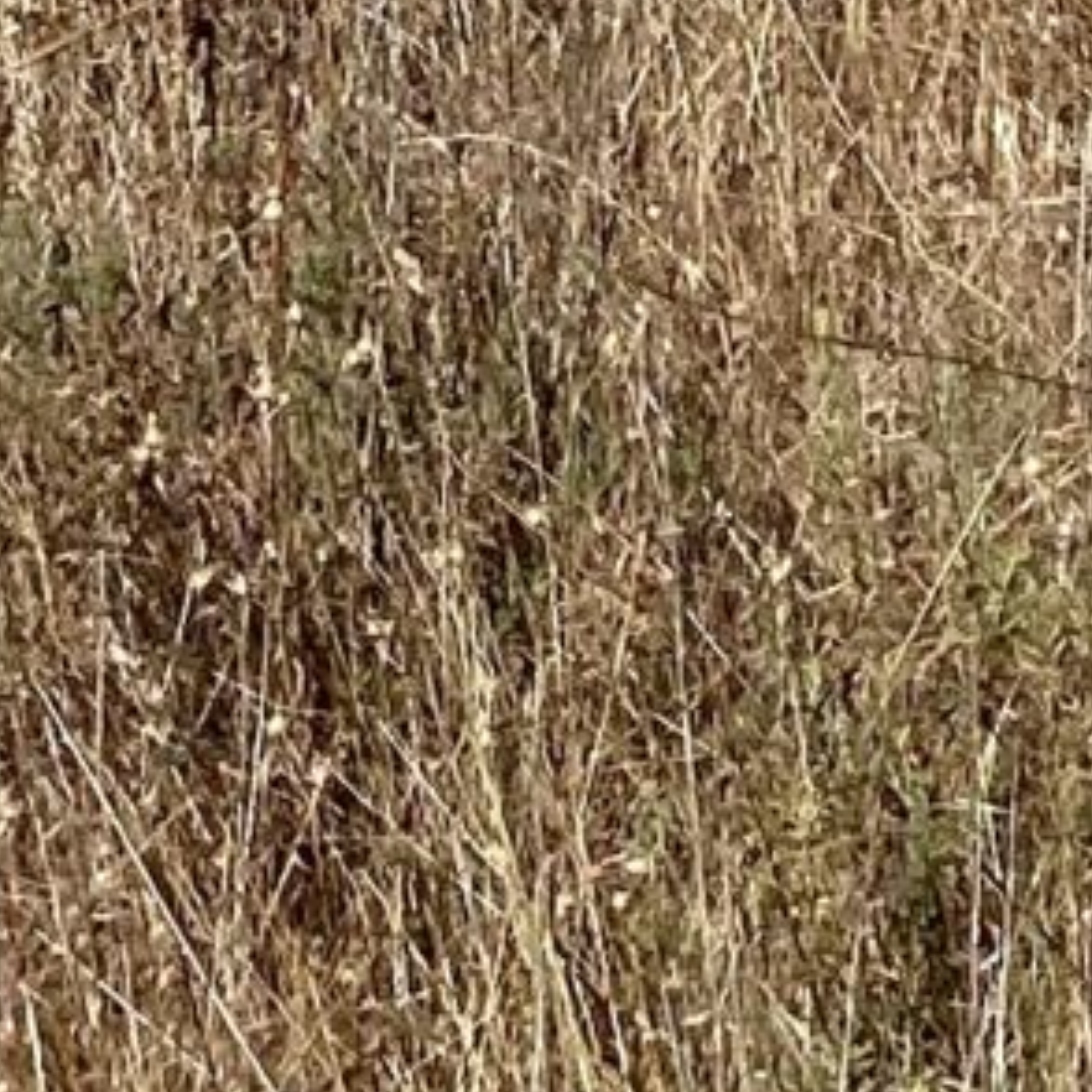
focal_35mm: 200
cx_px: 1515
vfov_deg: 7.6
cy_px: -2225
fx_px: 7138
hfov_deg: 8.6
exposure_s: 1/4274
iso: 32
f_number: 1.8
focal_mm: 4.25
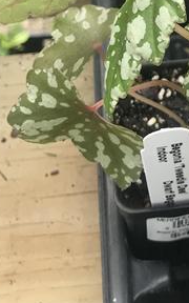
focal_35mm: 103
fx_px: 849
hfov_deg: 11.9
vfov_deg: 18.9
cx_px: 311
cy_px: -75
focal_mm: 3.99
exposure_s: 1/142
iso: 20
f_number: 1.8
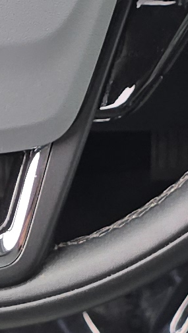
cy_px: 311
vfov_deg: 10.8
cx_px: -90
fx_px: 1753
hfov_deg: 6.1
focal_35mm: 198
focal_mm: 6.3
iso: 25
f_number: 1.7
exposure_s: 1/180
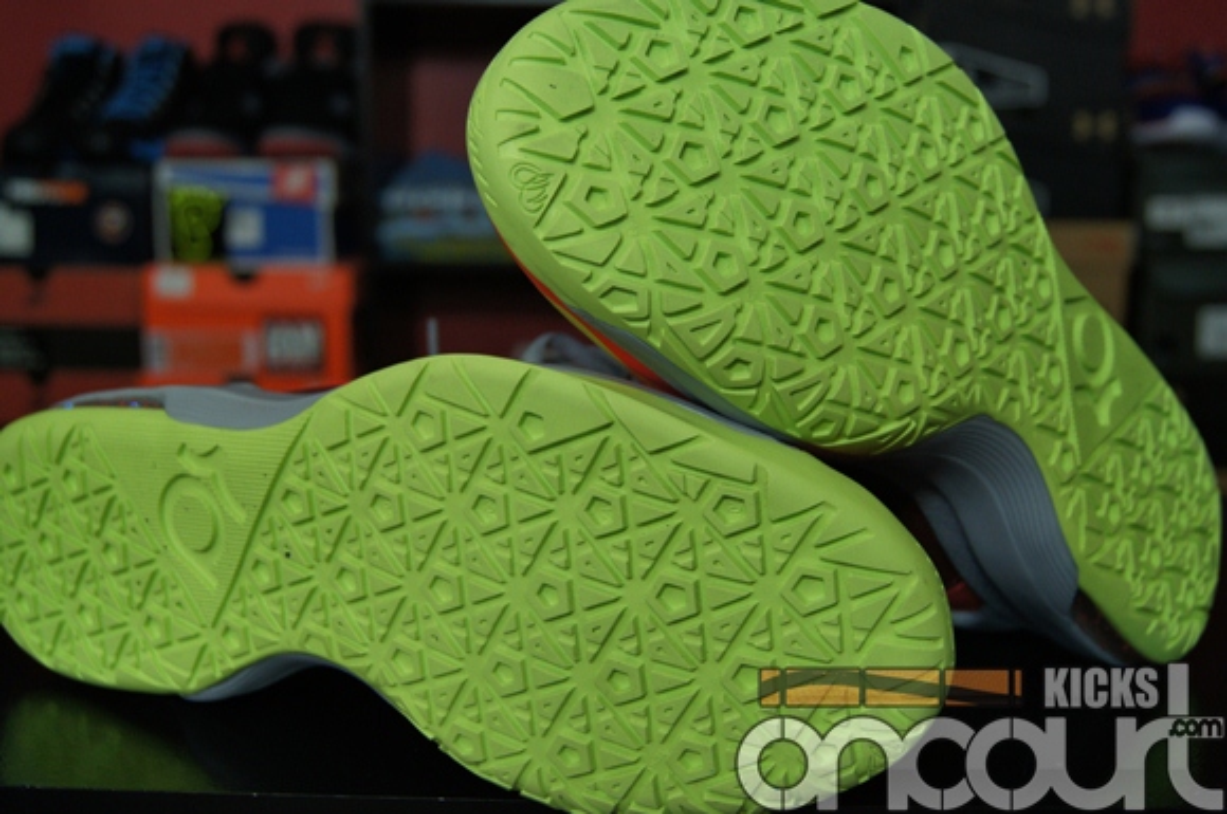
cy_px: 407
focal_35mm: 39
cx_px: 614
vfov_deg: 34.1
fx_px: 1327
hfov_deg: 49.6
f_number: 4
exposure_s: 1/40
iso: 400
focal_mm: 26
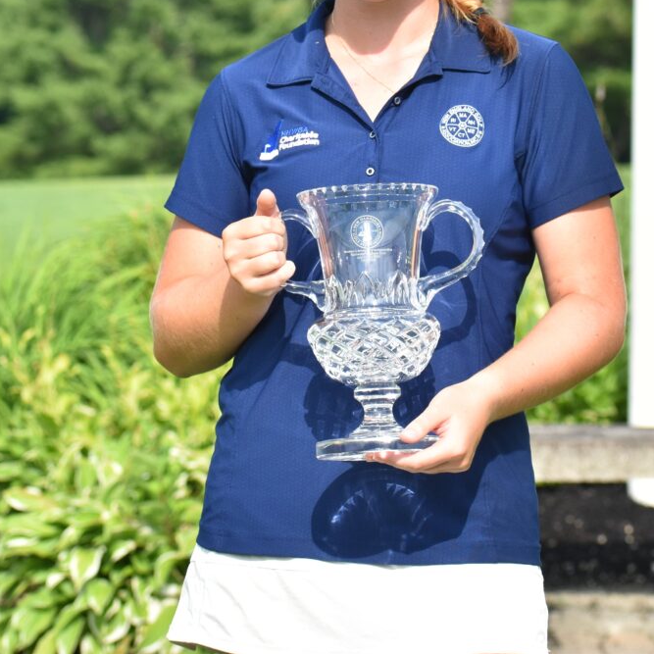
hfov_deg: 7.6
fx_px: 4895
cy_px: 153
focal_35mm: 229
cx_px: 404
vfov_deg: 7.6
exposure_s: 1/2000
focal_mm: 78
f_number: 7.1
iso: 400
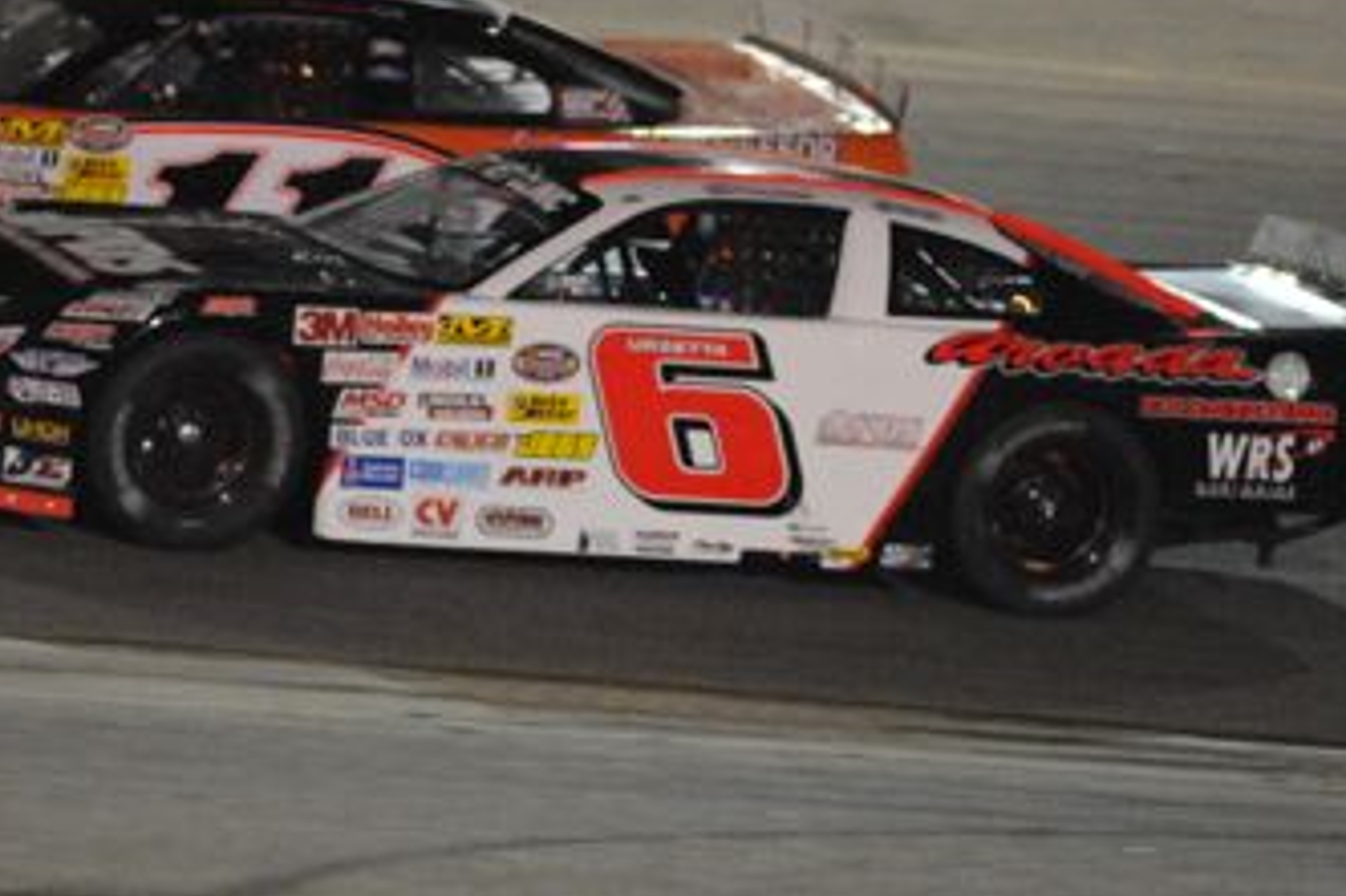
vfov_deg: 4.0
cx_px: 345
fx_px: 12967
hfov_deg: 5.9
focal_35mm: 347
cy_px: 365
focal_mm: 180
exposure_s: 1/320
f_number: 3.2
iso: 12800
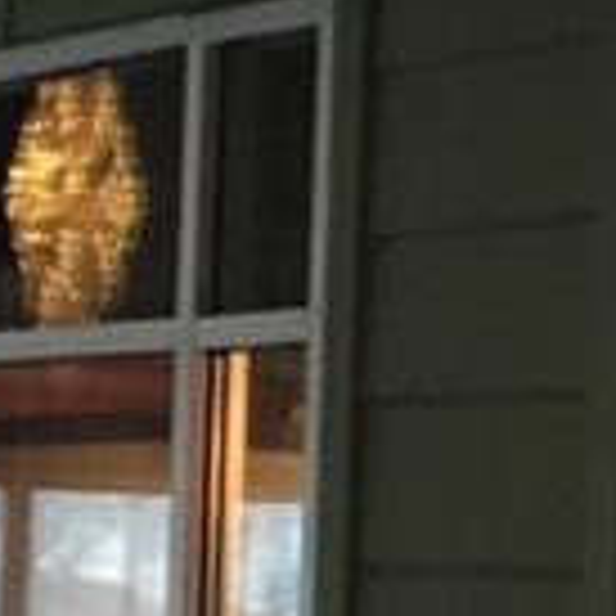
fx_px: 4510
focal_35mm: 224
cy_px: 418
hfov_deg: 7.8
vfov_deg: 7.8
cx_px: 45
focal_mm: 4.15
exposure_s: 1/20
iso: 250
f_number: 2.2
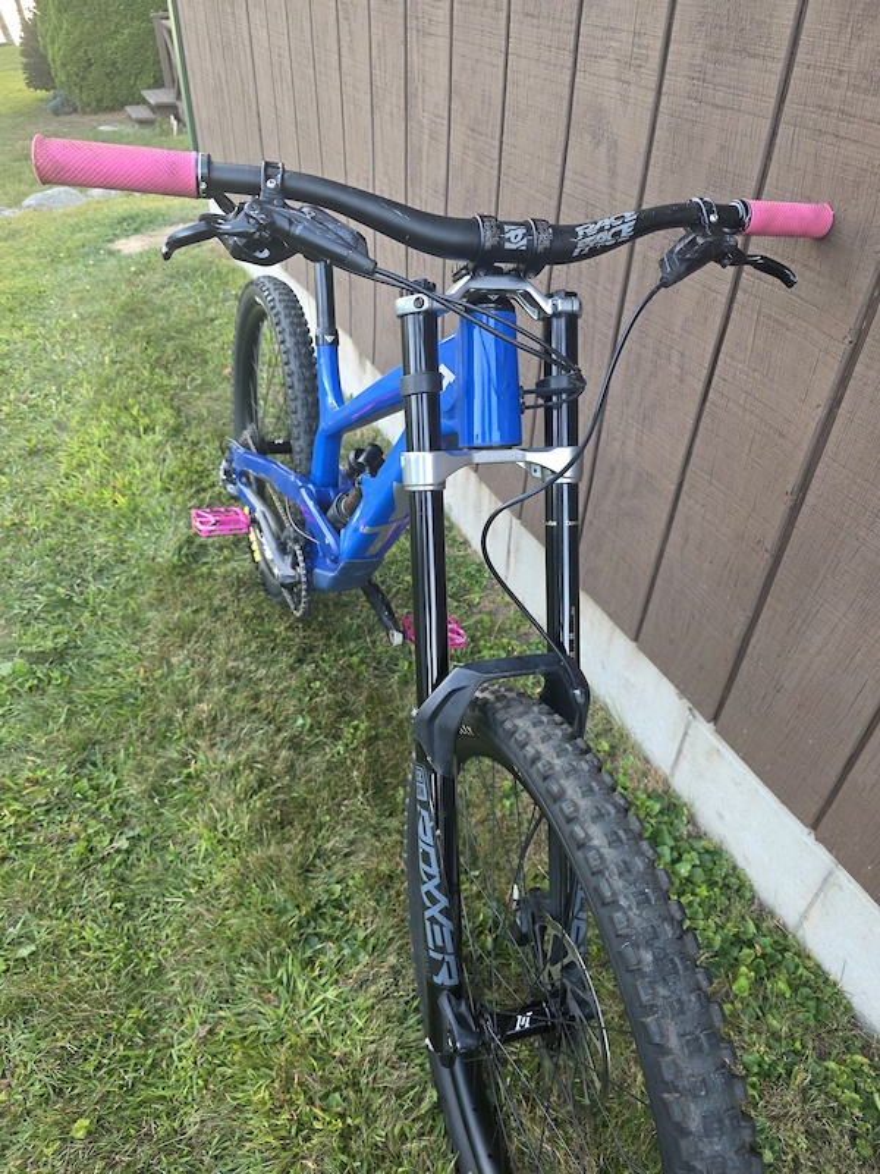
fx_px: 780
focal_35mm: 23
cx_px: 440
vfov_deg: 73.9
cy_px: 587
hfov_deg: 58.9
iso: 250
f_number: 1.7
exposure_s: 1/120
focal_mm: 6.3
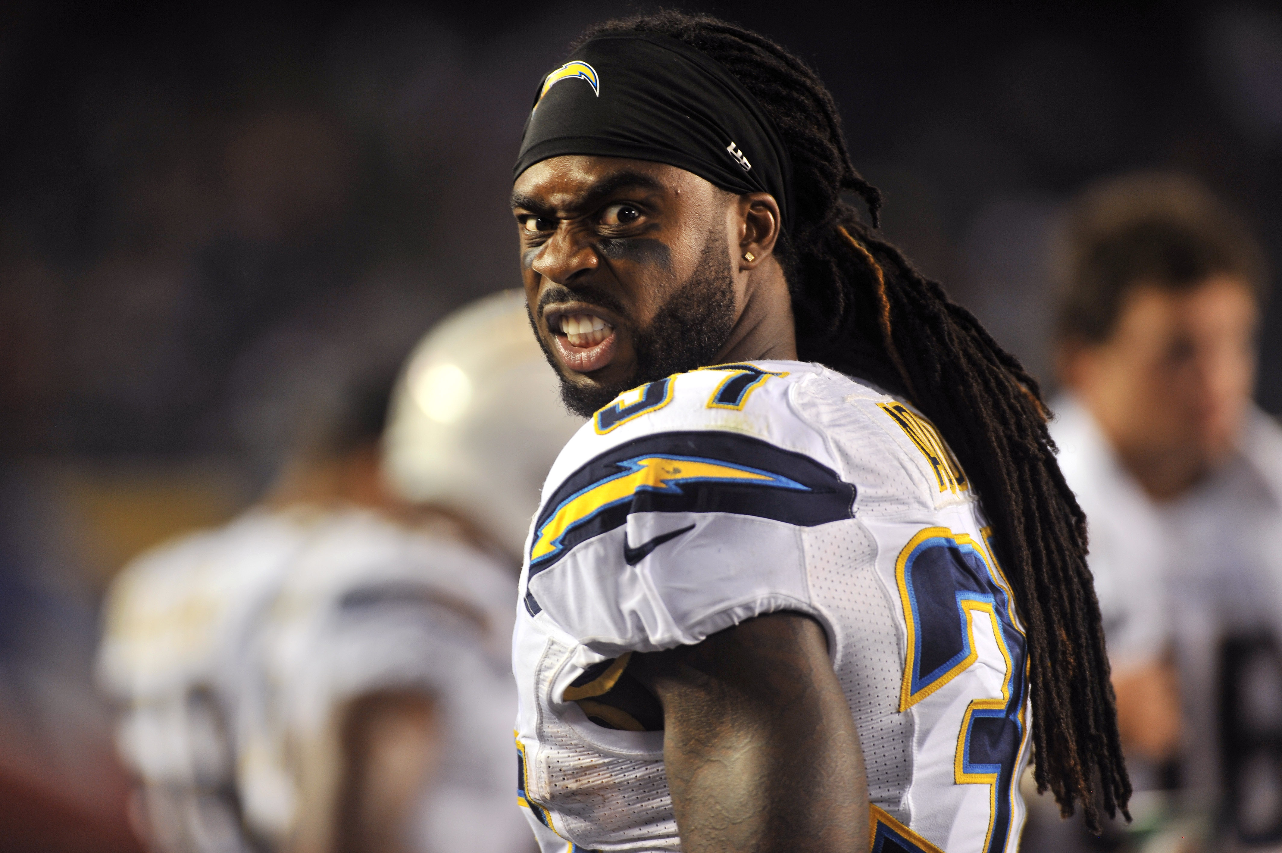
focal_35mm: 300
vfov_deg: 4.6
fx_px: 10676
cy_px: 426
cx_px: 641
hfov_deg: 6.9
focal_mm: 300
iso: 640
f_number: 3.5
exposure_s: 1/320
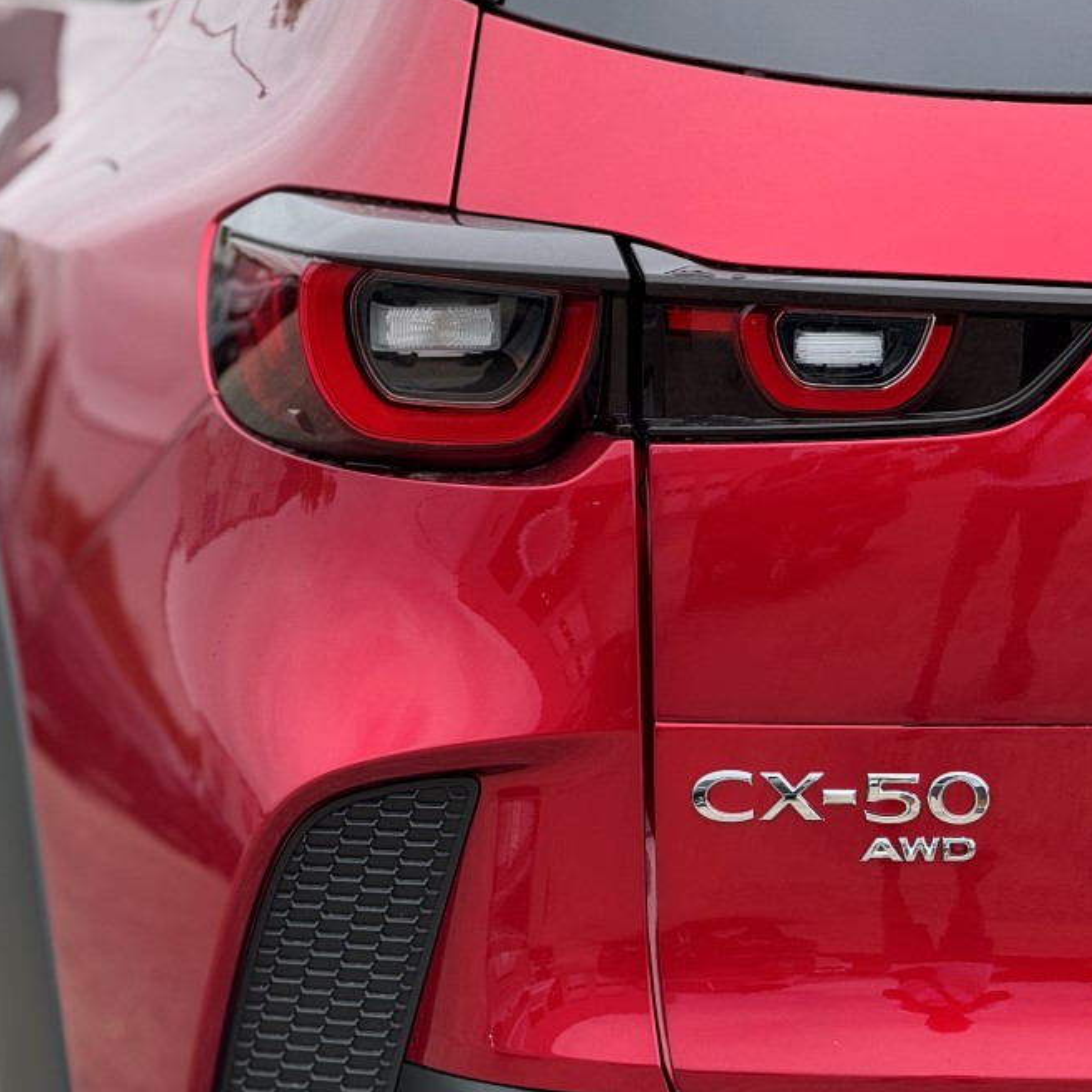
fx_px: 5889
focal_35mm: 165
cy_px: 614
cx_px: 579
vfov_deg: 10.6
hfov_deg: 10.6
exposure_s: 1/334
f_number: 2.8
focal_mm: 15.66
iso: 50
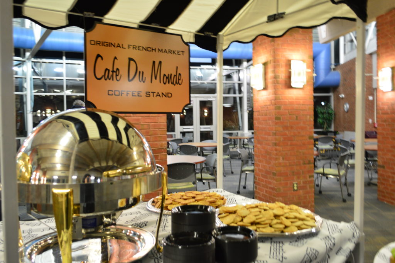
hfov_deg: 62.0
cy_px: 132
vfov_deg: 43.5
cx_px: 198
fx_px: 329
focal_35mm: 30
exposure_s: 1/8
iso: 450
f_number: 3.8
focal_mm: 20
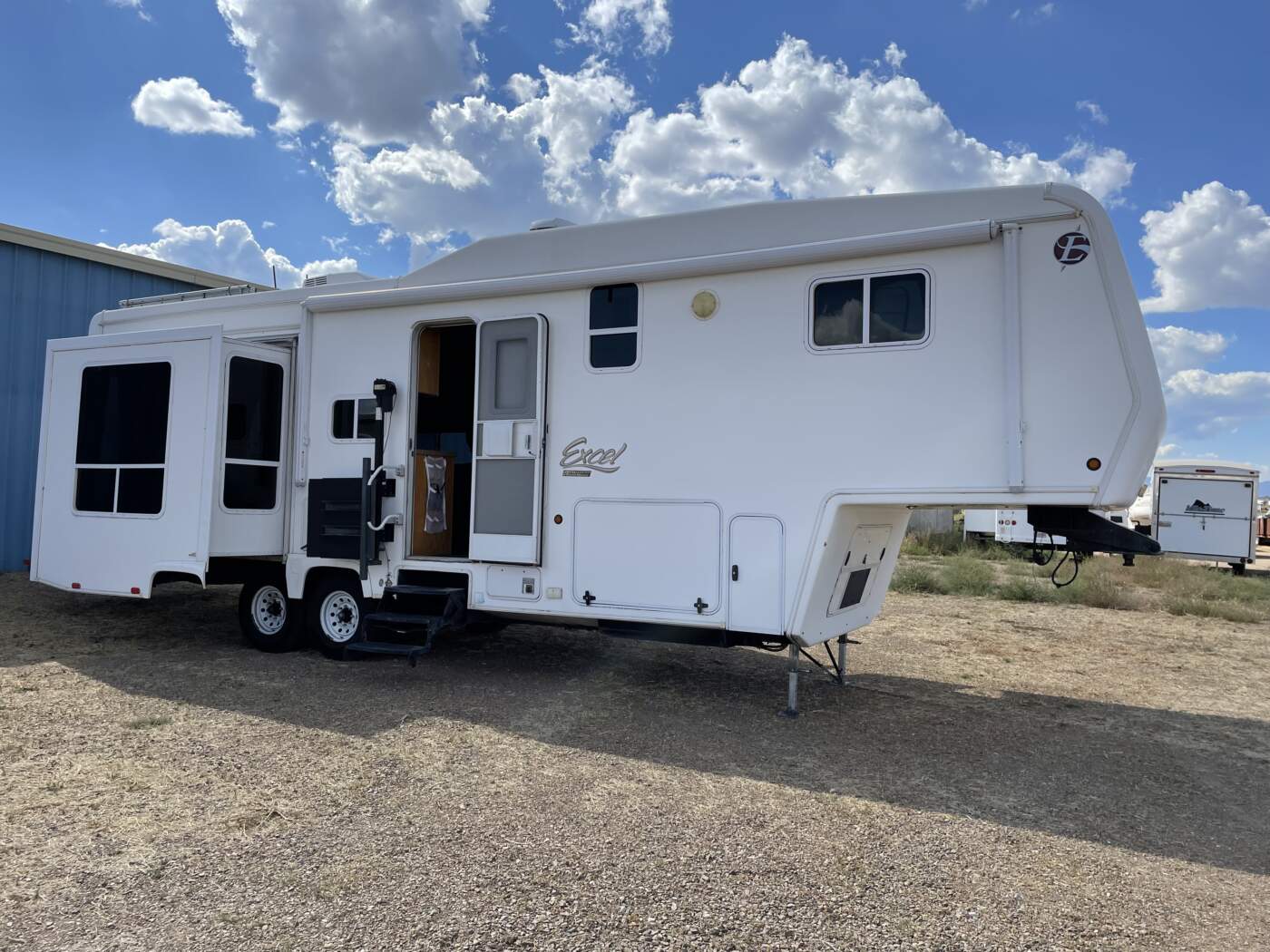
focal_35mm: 26
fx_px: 954
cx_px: 635
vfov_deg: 53.1
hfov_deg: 67.3
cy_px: 476
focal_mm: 4.2
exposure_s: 1/4000
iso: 32
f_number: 1.6
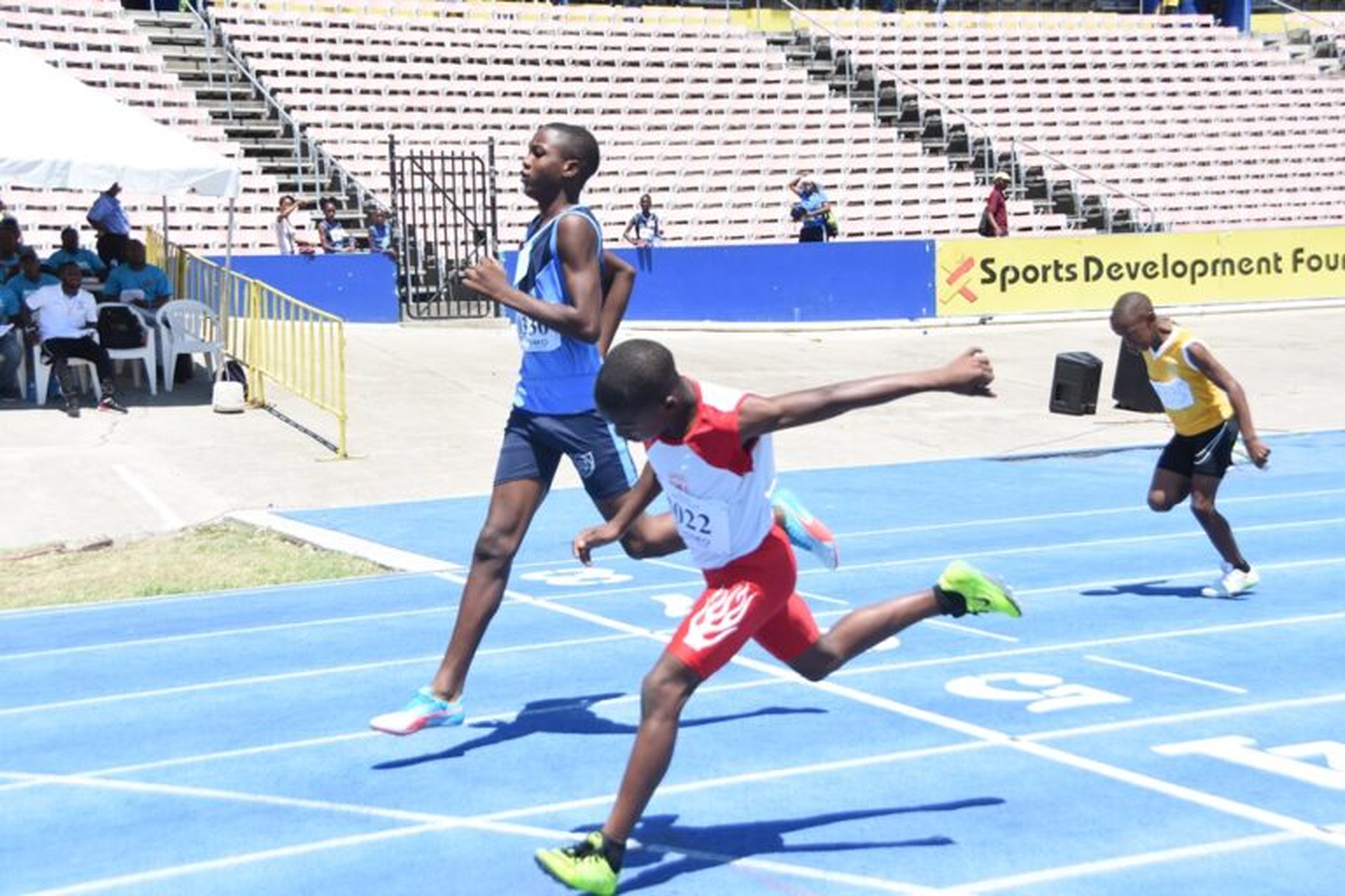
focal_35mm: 57
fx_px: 2129
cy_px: 448
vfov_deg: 23.8
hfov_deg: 35.1
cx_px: 672
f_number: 5.6
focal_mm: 38
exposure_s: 1/1250
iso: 400
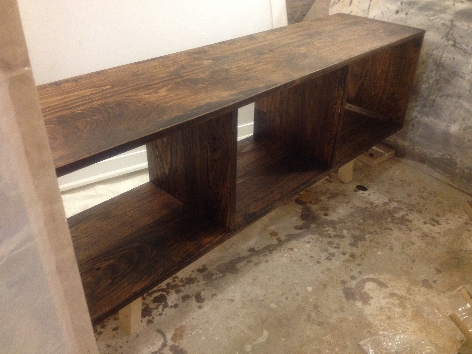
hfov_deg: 52.6
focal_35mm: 35
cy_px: 177
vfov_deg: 40.7
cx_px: 236
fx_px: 477
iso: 250
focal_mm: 4.28
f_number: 2.4
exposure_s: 1/20
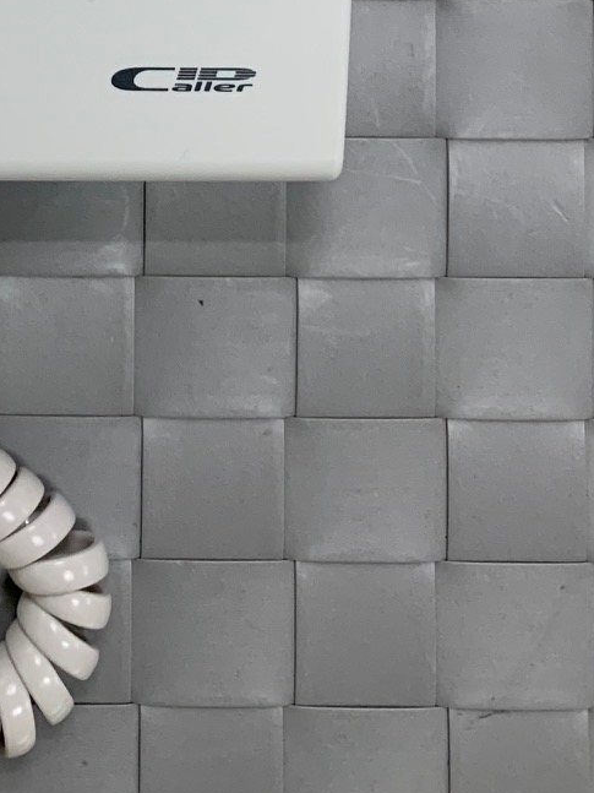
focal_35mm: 81
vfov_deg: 20.8
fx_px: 1854
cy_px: -368
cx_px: -135
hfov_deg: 17.3
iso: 100
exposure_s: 1/50
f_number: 1.8
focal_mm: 4.25
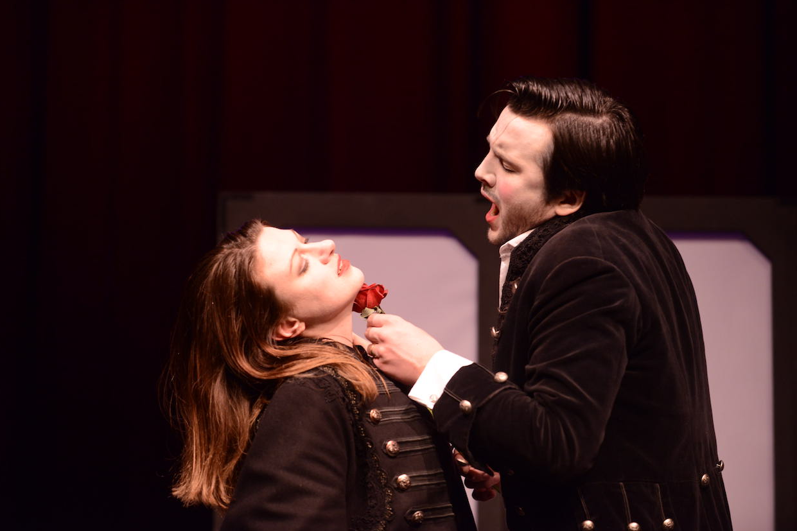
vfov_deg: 10.1
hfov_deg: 15.1
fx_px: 3010
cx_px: 397
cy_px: 266
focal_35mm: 136
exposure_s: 1/200
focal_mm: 135
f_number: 2.8
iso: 1600
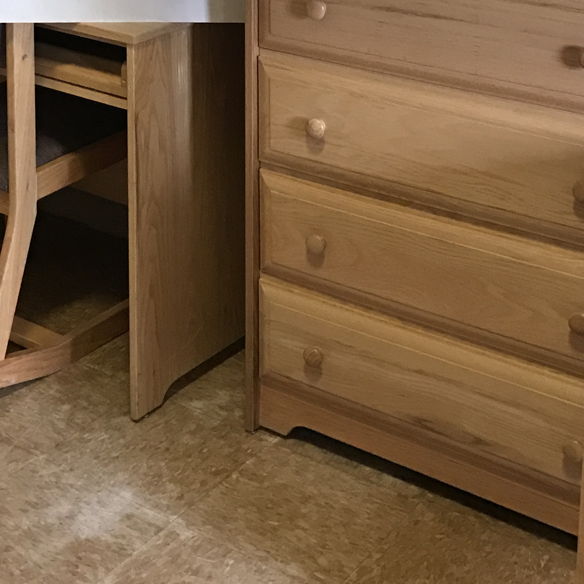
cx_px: 121
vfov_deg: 22.4
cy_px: -121
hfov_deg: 24.0
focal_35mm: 71
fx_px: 1355
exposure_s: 1/9
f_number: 1.8
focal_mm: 3.99
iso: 100
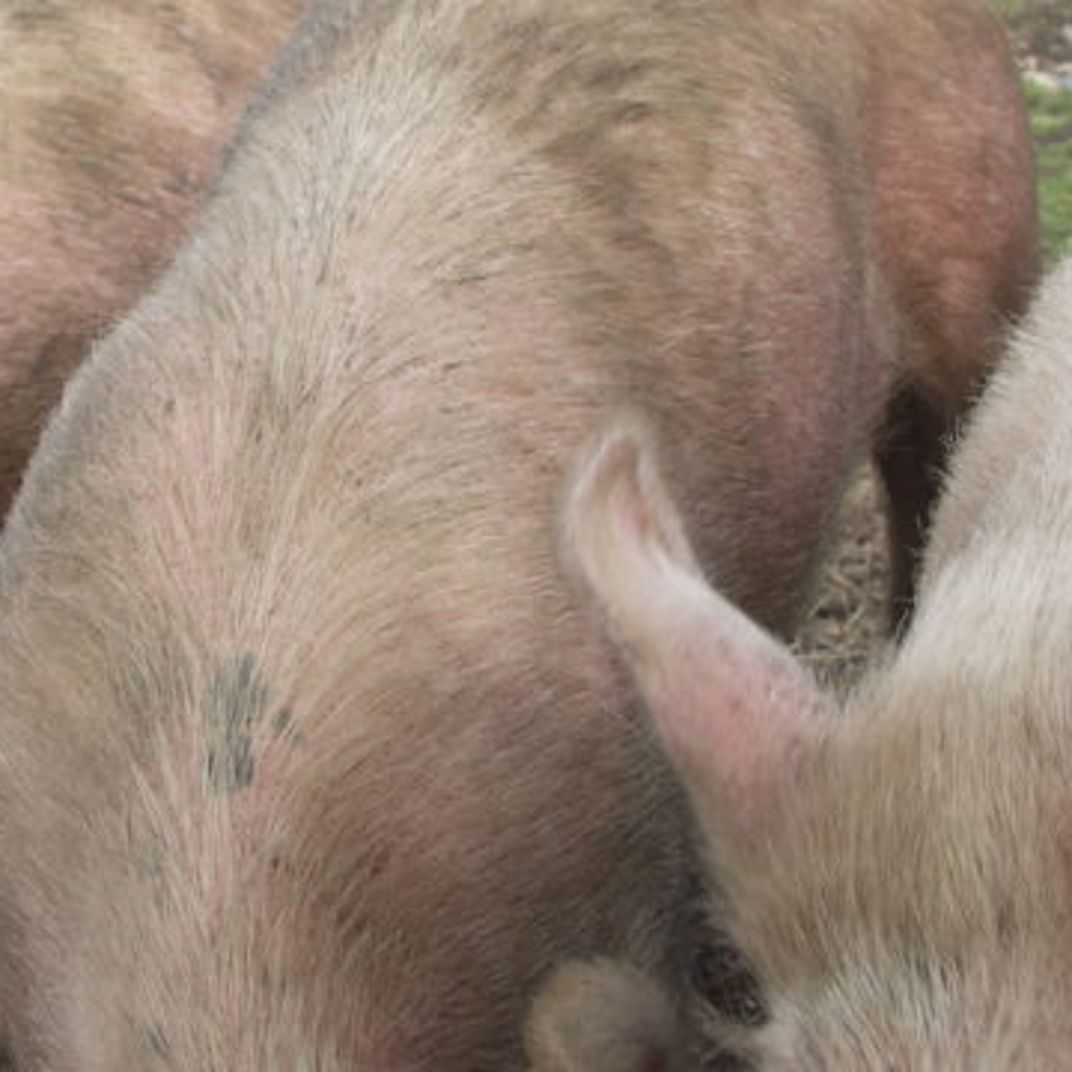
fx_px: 2733
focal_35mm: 78
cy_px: 476
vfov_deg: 22.2
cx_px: 319
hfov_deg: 22.1
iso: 50
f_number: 3.5
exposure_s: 1/100
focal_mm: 8.1
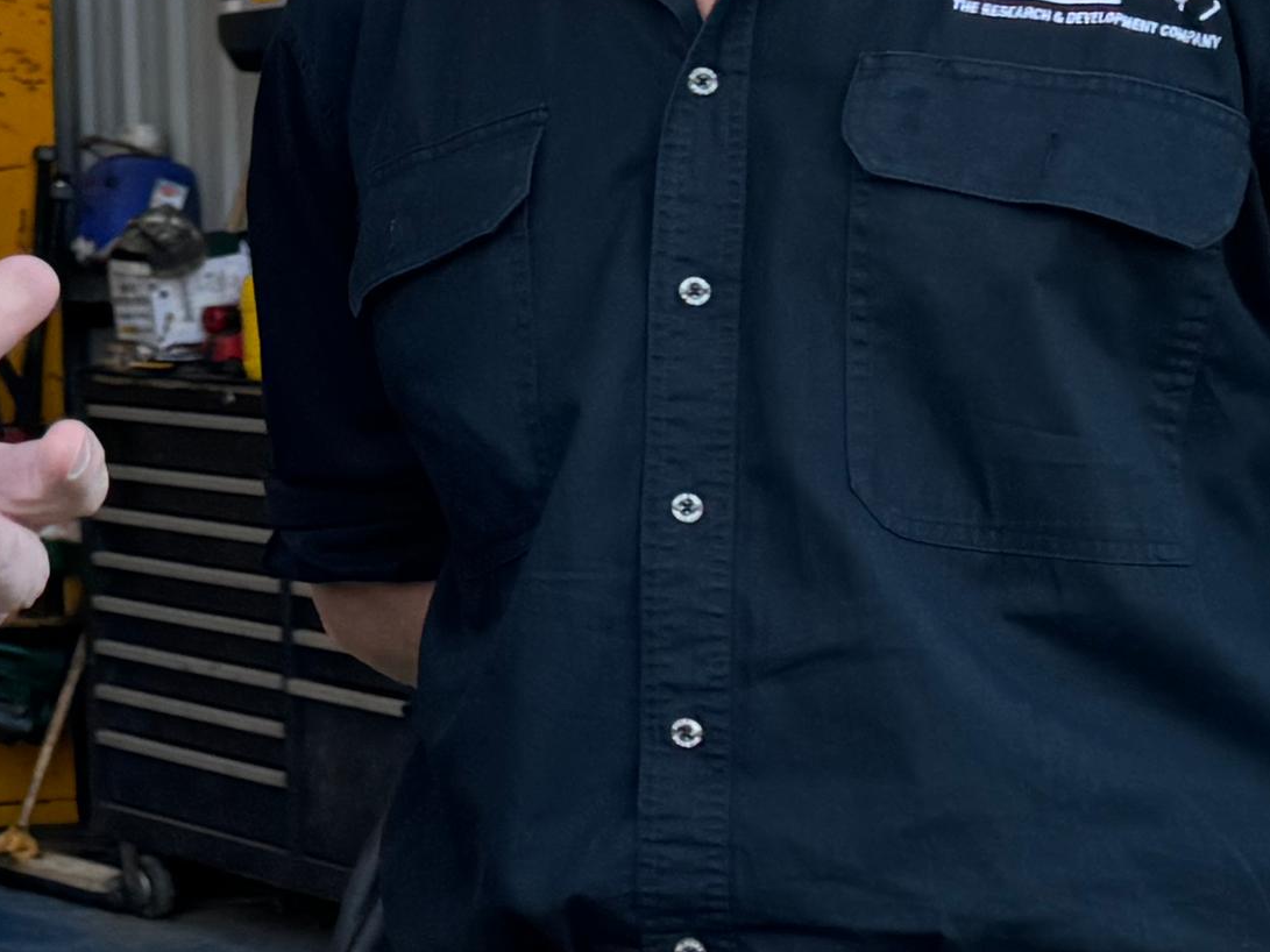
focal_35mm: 110
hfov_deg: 16.0
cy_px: 119
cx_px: -766
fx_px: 4035
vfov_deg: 13.4
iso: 80
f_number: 1.78
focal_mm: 6.76
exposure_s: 1/372
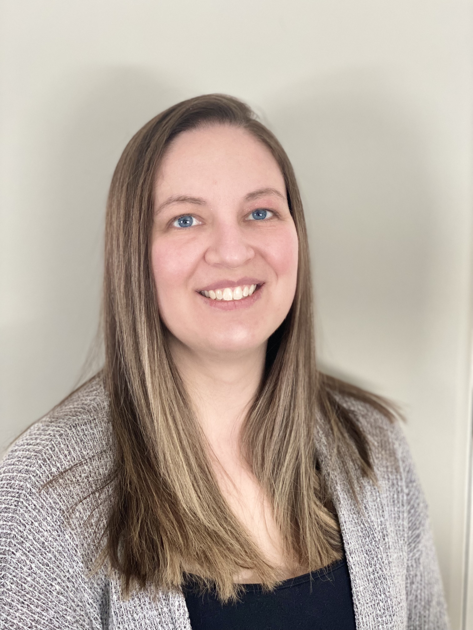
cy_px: 315
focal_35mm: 52
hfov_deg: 28.0
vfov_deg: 36.8
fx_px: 947
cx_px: 236
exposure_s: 1/120
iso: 200
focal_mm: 6
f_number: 2
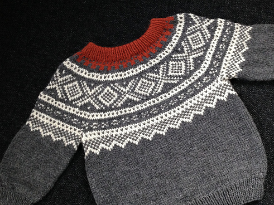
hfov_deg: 43.6
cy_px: 107
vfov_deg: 33.6
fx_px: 340
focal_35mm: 43
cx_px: 165
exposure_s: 1/20
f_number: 2.4
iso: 160
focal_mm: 4.12
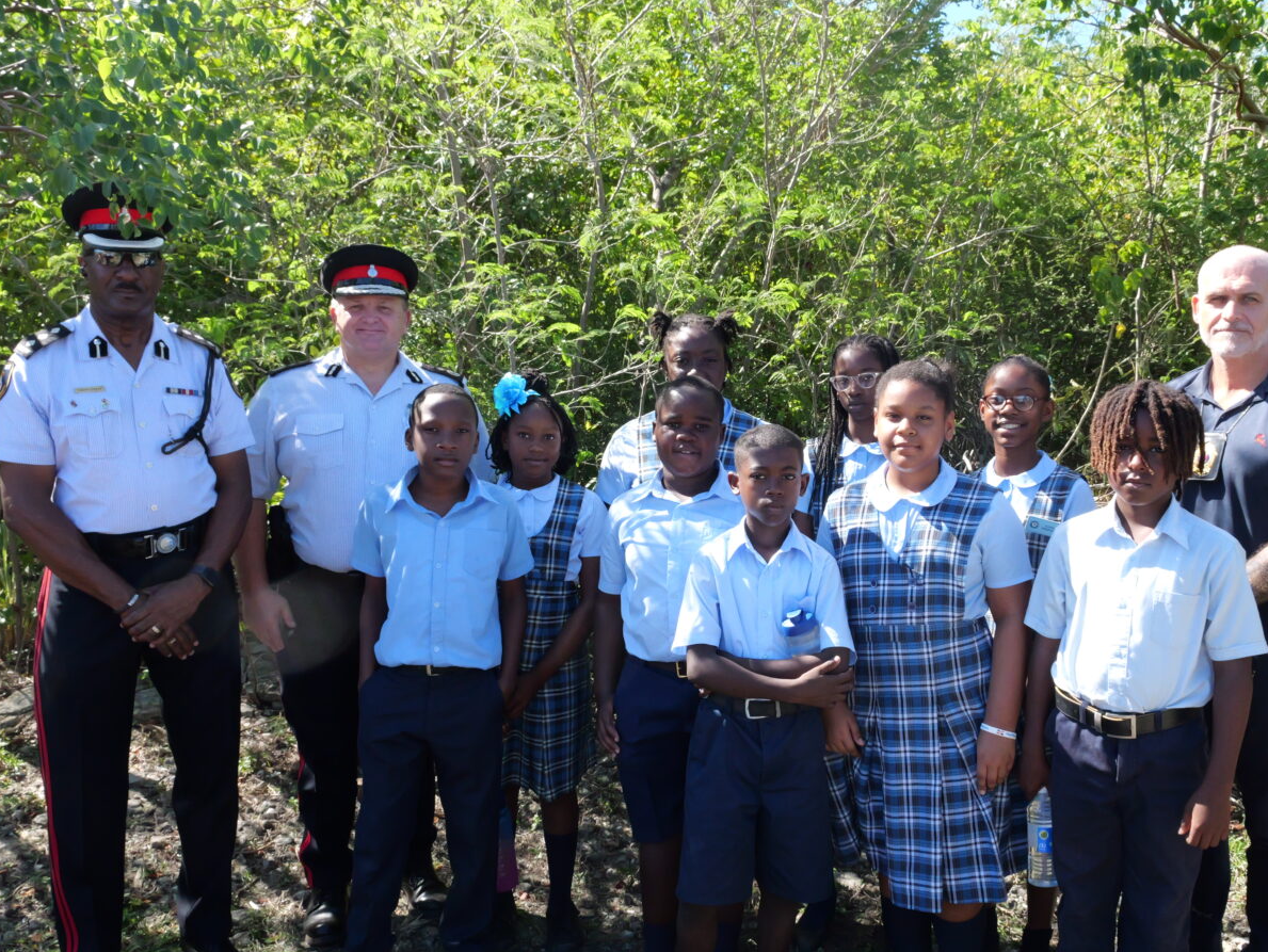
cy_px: 502
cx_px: 758
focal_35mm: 31
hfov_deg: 57.9
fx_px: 1136
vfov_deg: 45.5
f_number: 8
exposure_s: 1/800
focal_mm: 12
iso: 1600
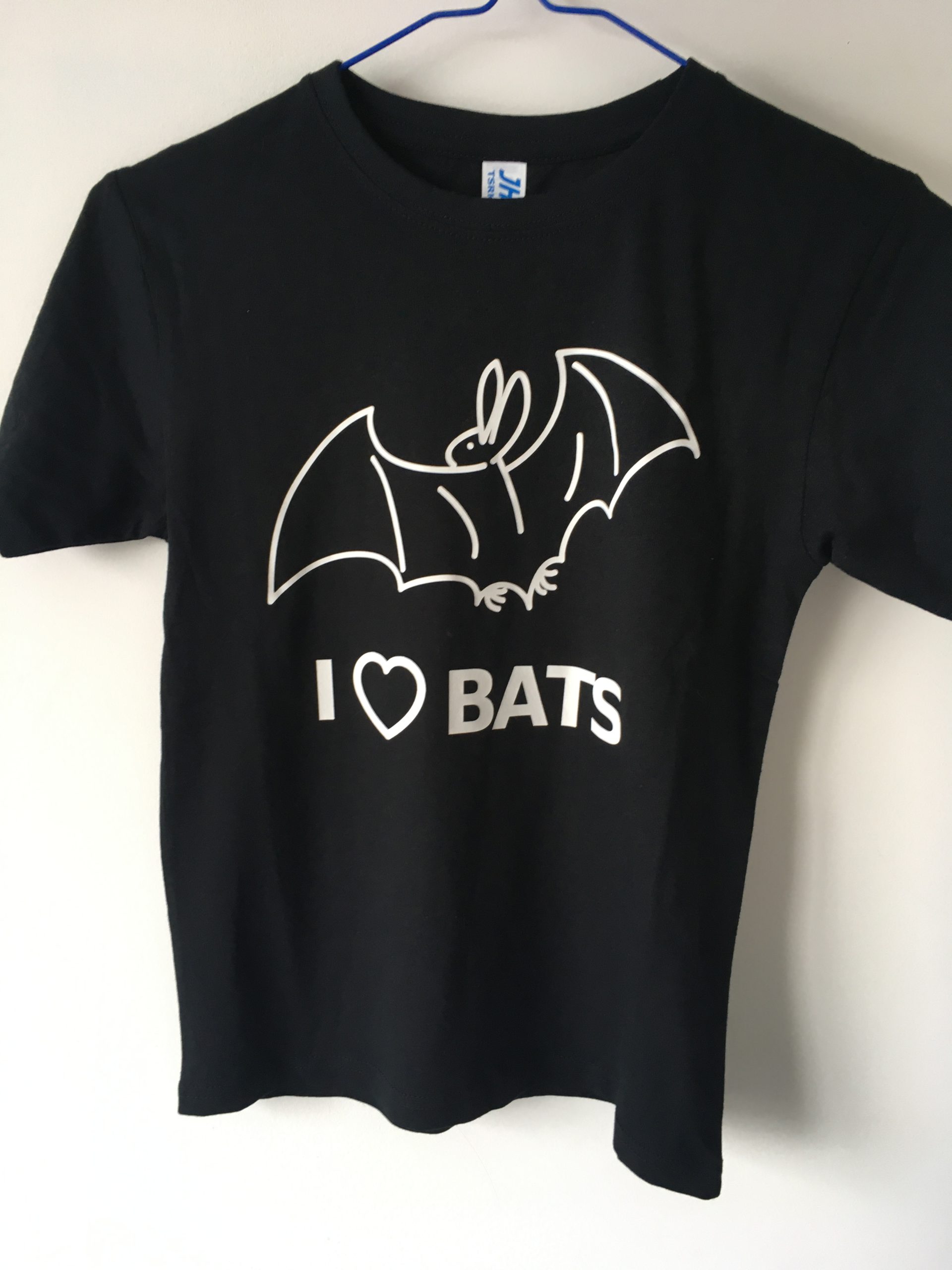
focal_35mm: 29
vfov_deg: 61.7
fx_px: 1063
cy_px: 635
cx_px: 476
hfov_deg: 48.2
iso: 64
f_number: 2.2
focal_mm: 4.15
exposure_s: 1/33
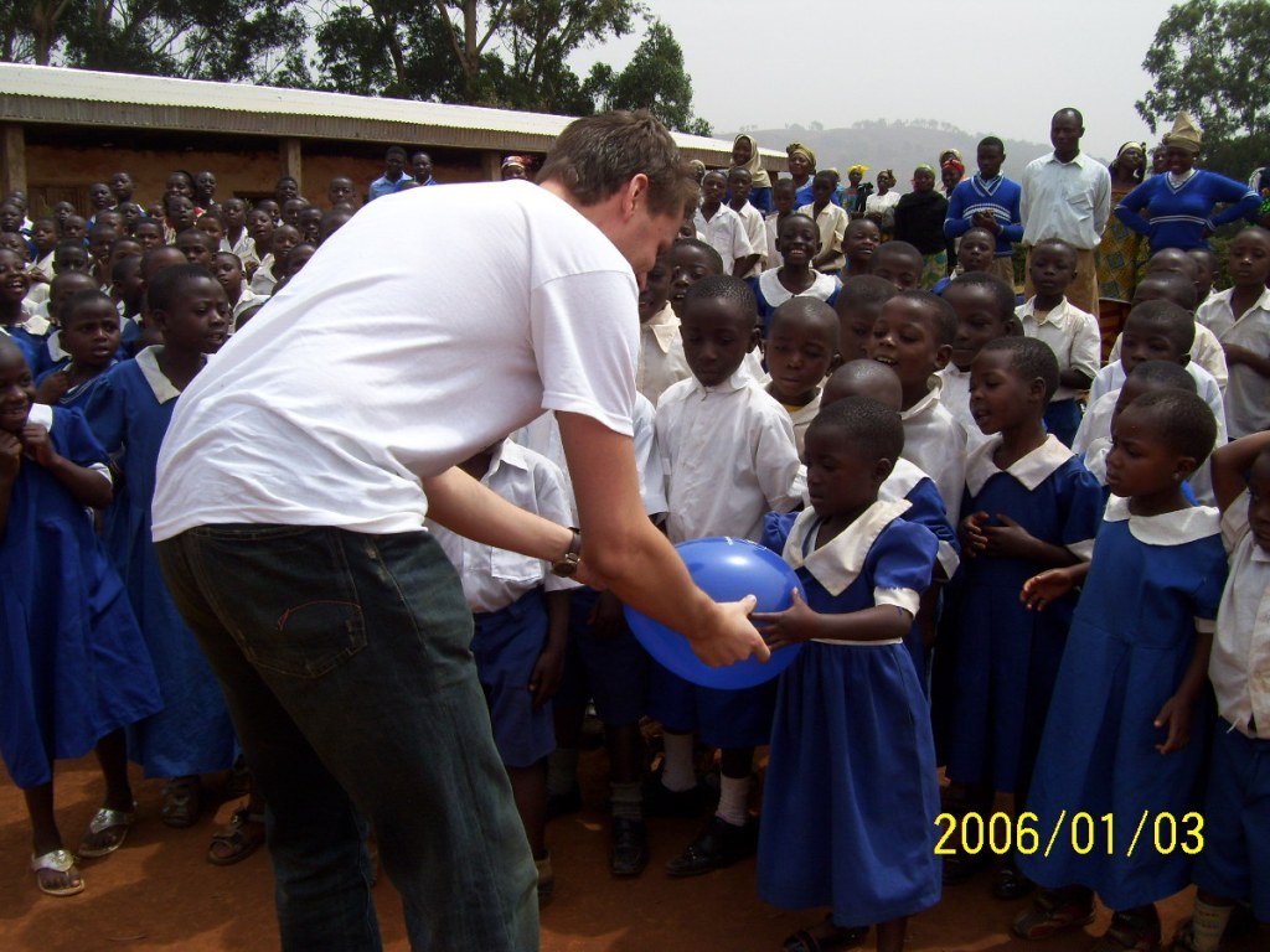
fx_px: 1321
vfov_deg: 39.7
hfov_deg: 51.4
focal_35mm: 36
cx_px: 635
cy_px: 476
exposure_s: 1/400
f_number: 4.8
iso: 80
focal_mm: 6
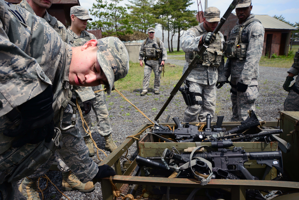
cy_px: 100
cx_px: 150
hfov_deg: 73.7
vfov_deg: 53.2
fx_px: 199
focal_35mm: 24
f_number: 9
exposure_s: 1/1250
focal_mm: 24
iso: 1000
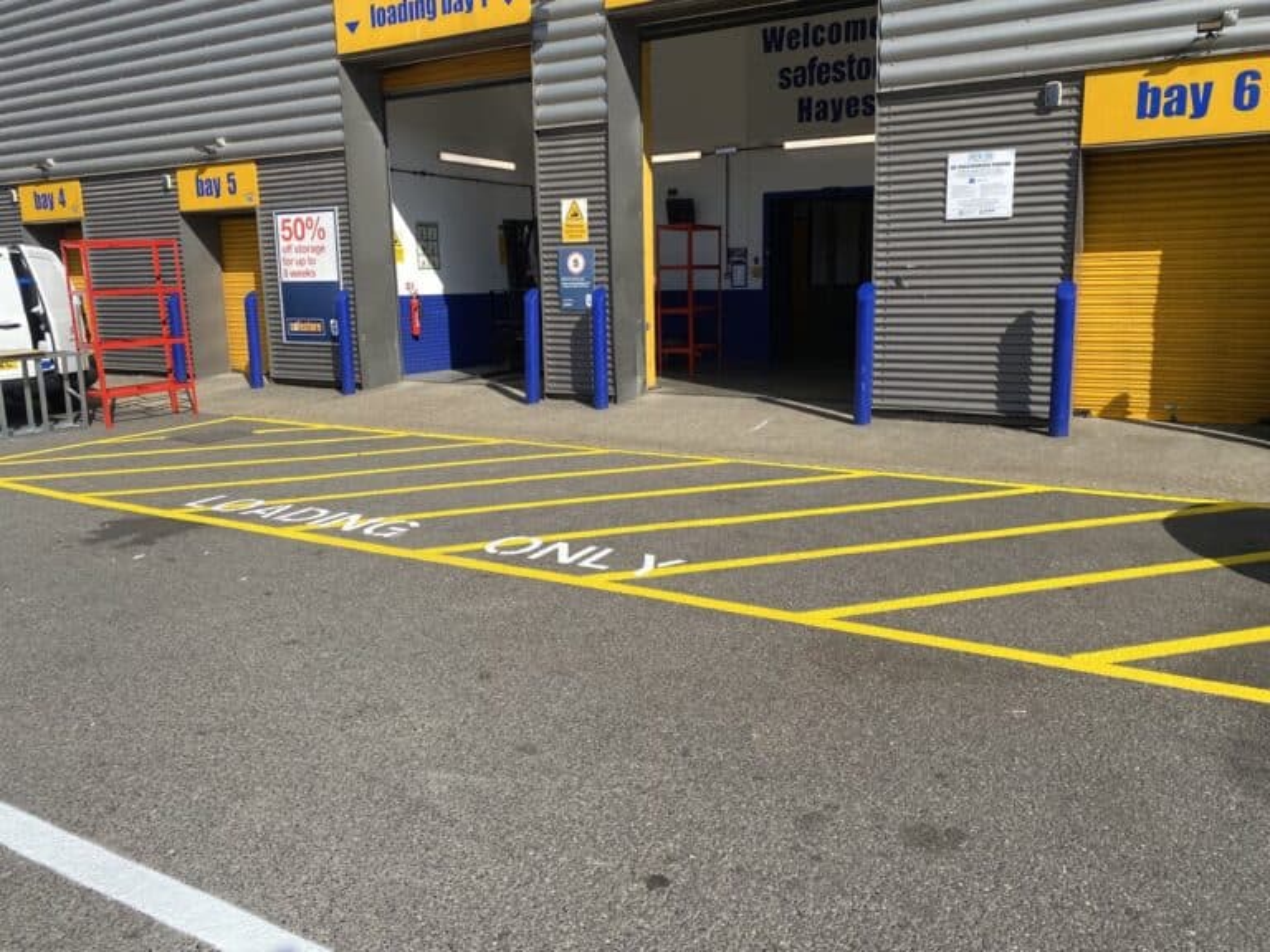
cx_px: 635
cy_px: 476
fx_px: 954
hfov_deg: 67.3
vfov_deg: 53.1
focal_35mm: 26
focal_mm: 4.25
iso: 32
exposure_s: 1/3125
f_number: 1.8
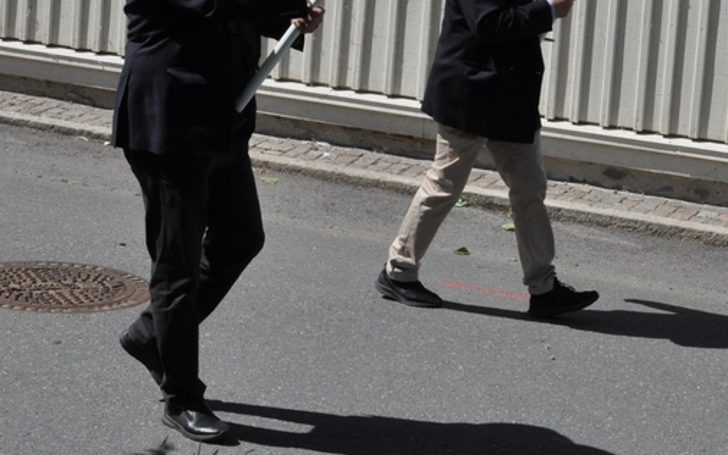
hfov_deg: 19.6
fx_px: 2088
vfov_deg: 12.2
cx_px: 572
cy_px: -55
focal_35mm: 105
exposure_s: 1/1000
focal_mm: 29
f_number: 13
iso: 800
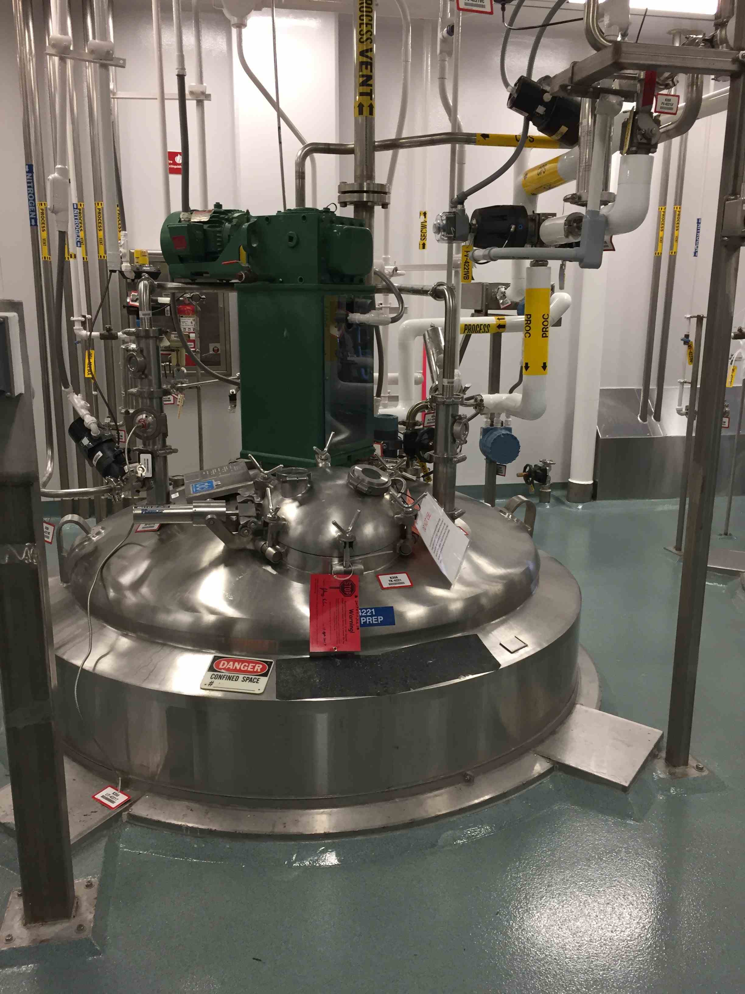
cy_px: 497
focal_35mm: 29
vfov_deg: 61.7
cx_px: 372
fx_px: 832
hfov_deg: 48.2
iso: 80
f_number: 2.2
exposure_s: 1/30
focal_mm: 4.15
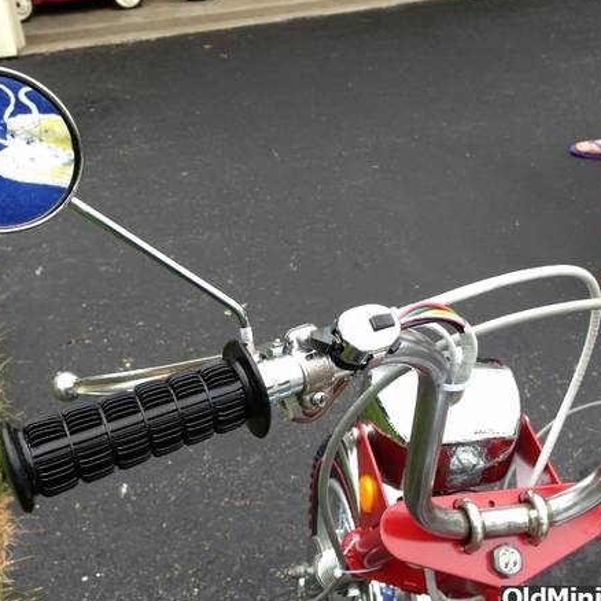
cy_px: 302
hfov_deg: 41.8
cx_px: 328
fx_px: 786
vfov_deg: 41.9
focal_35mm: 40
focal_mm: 4.13
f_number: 2.4
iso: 80
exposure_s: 1/275
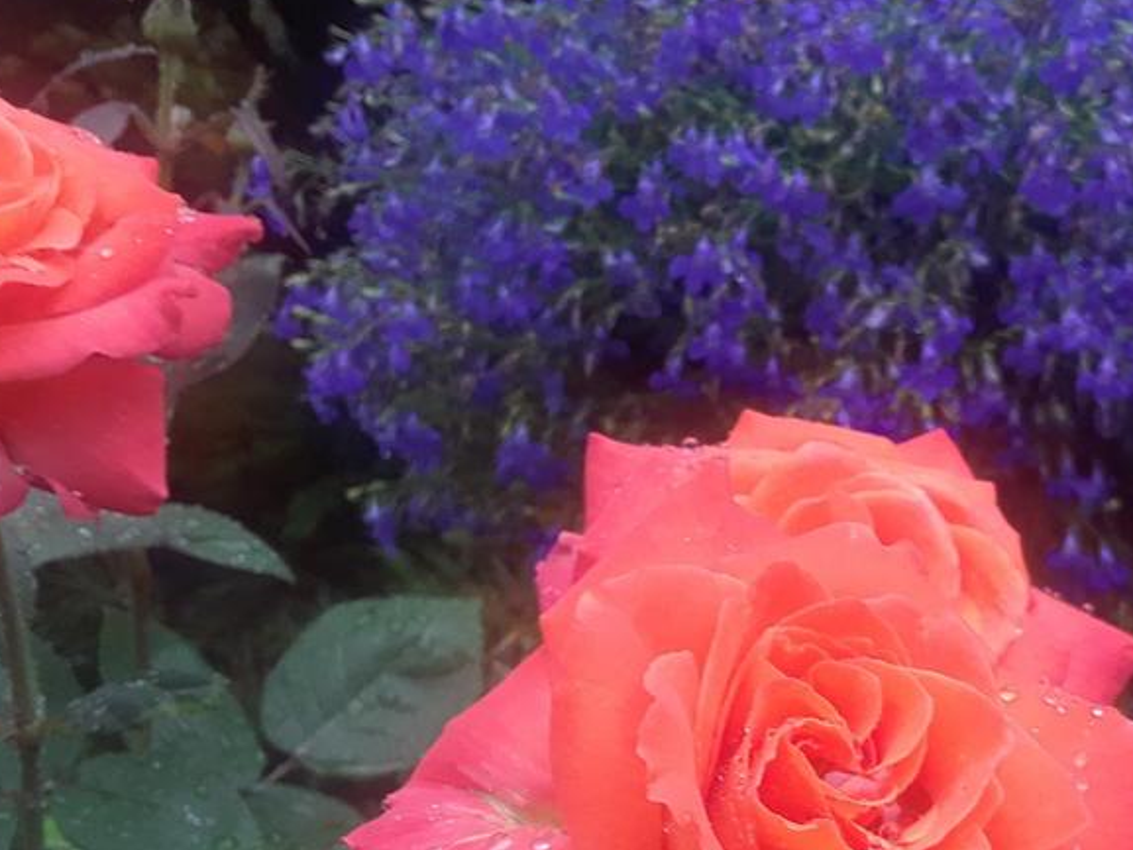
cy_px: 646
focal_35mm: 52
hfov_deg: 35.9
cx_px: 858
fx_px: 1702
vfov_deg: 27.6
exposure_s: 1/50
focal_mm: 2.47
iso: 50
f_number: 1.9
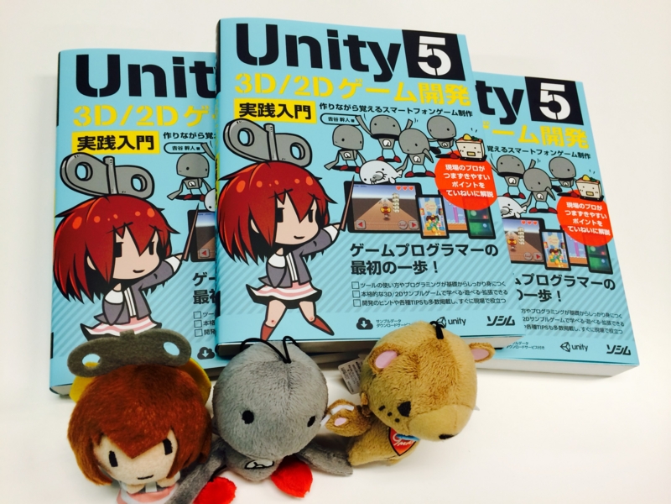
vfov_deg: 46.8
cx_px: 336
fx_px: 582
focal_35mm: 30
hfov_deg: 60.0
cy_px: 252
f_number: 2.2
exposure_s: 1/33
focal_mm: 4.12
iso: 40
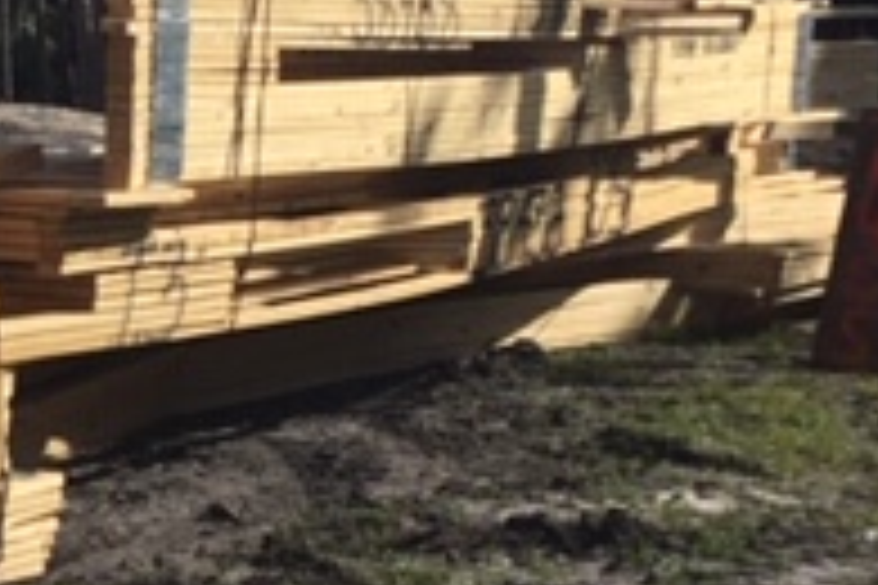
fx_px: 2585
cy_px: 482
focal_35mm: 106
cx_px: -162
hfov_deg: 18.3
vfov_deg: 12.9
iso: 25
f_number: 2.4
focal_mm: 3.3
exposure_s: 1/1988
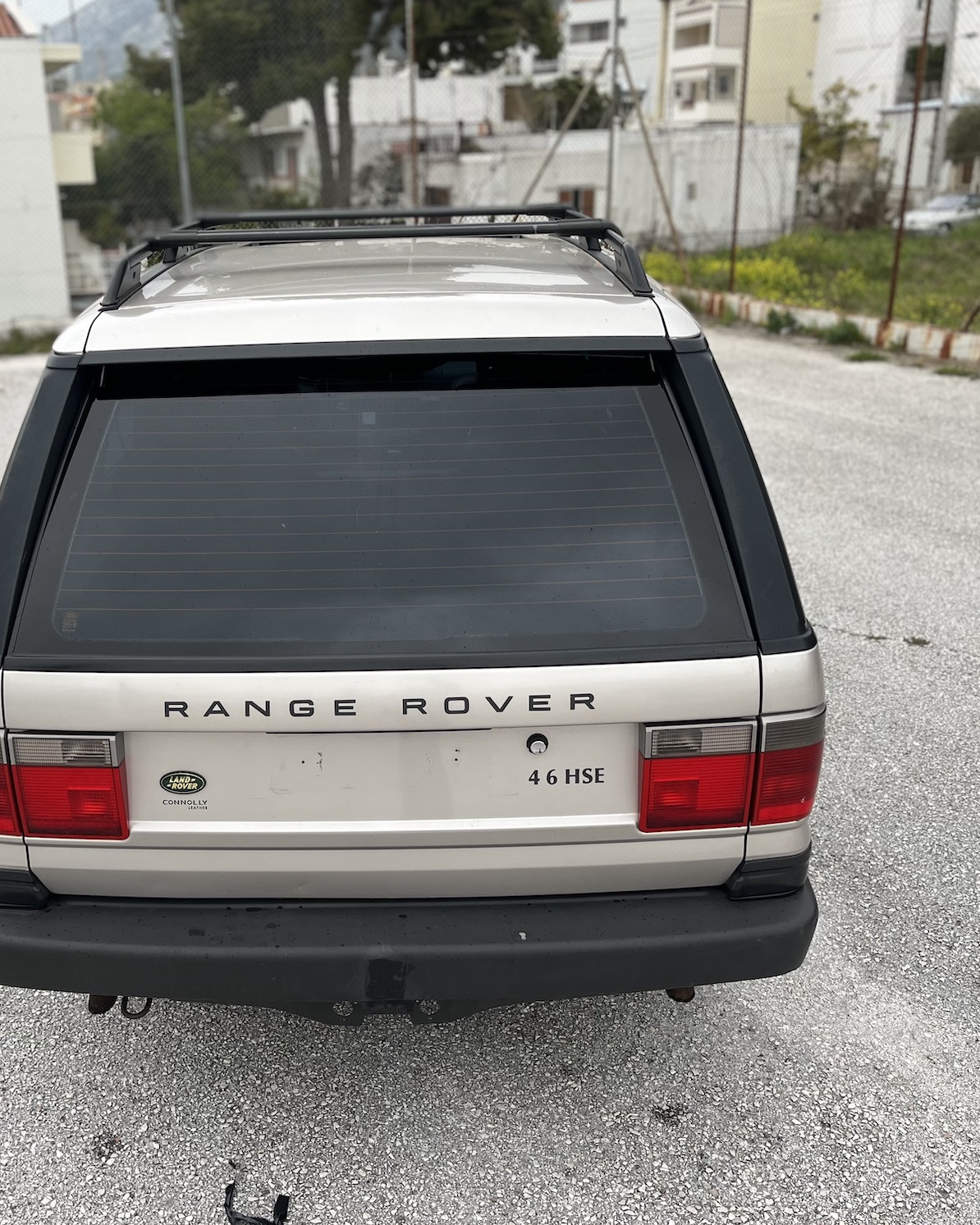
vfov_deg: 52.9
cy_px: 610
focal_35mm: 34
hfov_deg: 43.1
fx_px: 1233
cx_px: 375
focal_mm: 5.1
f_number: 1.6
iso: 50
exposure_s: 1/772
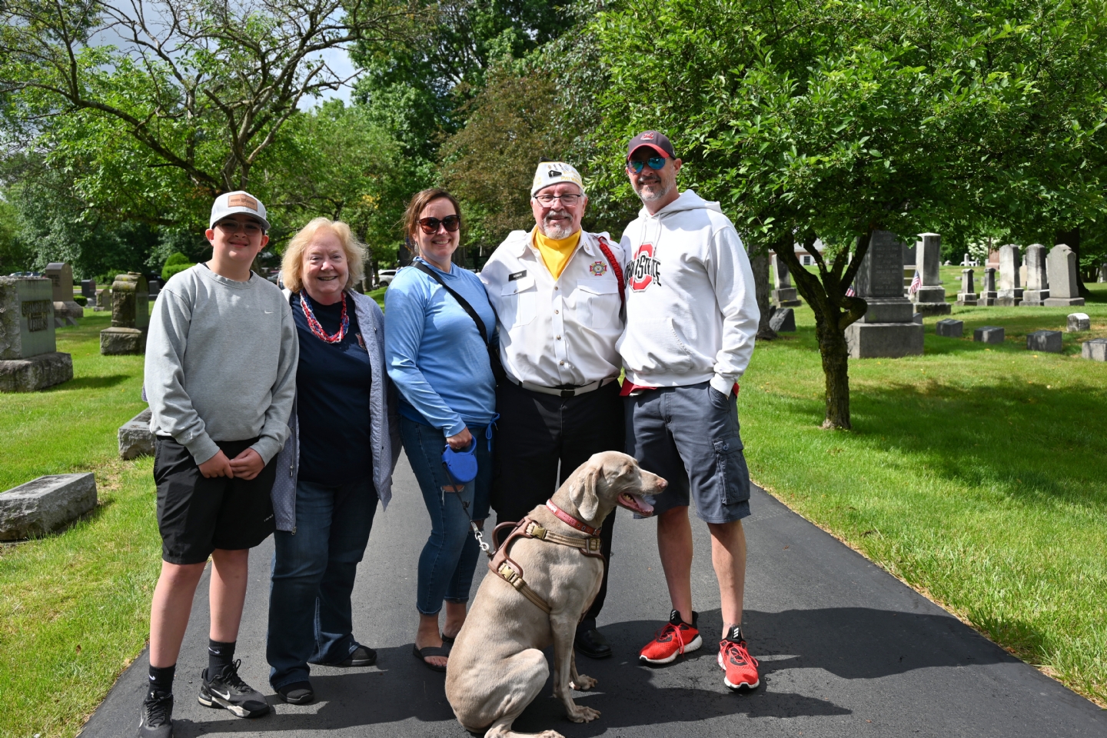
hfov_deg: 55.1
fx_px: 1061
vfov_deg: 38.4
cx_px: 554
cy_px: 369
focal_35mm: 34
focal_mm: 34.5
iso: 100
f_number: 7.1
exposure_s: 1/400
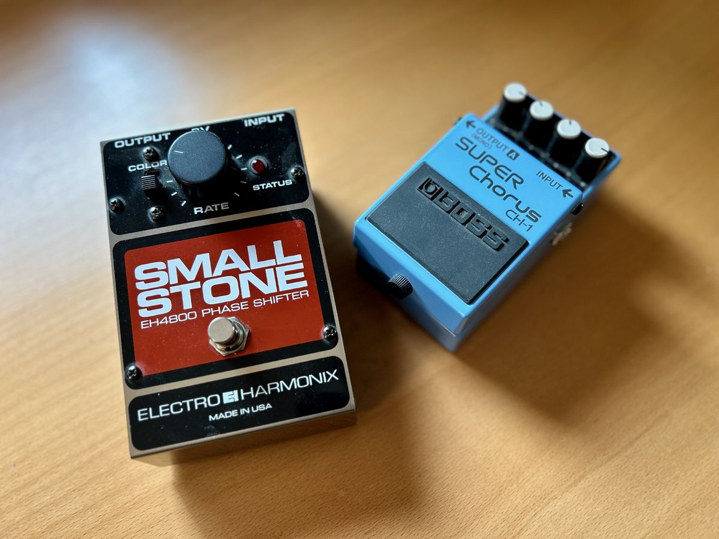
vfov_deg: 53.1
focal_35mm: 26
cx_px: 360
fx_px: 540
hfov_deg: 67.3
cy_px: 270
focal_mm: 5.7
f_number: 1.5
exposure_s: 1/60
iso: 125
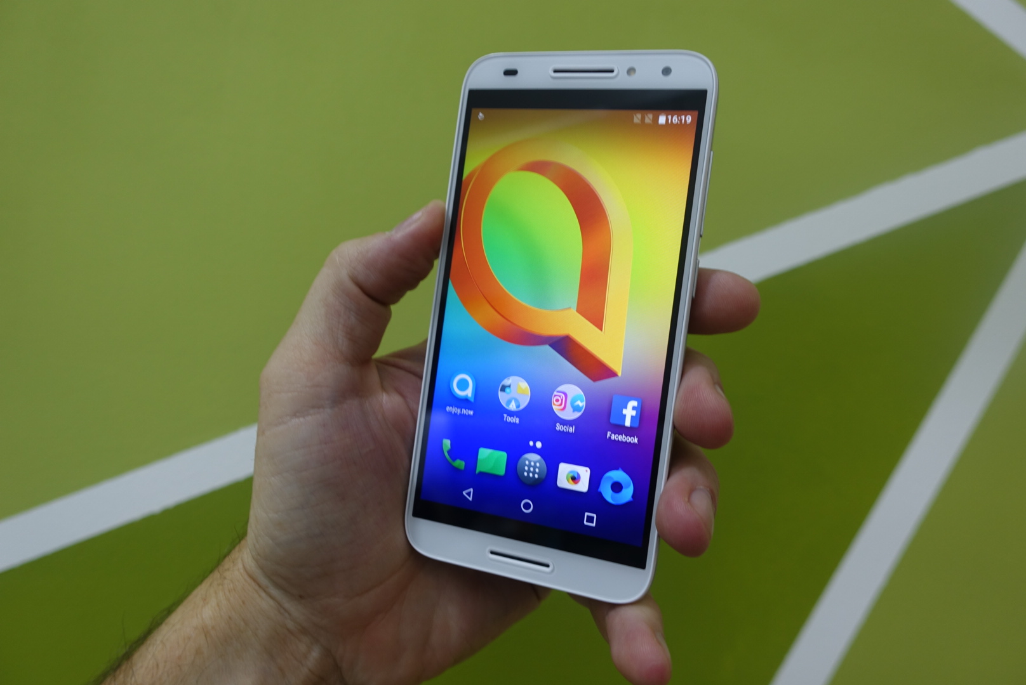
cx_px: 513
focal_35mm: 24
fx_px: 684
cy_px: 342
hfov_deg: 73.7
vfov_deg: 53.2
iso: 125
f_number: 2.5
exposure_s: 1/30
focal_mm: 8.8
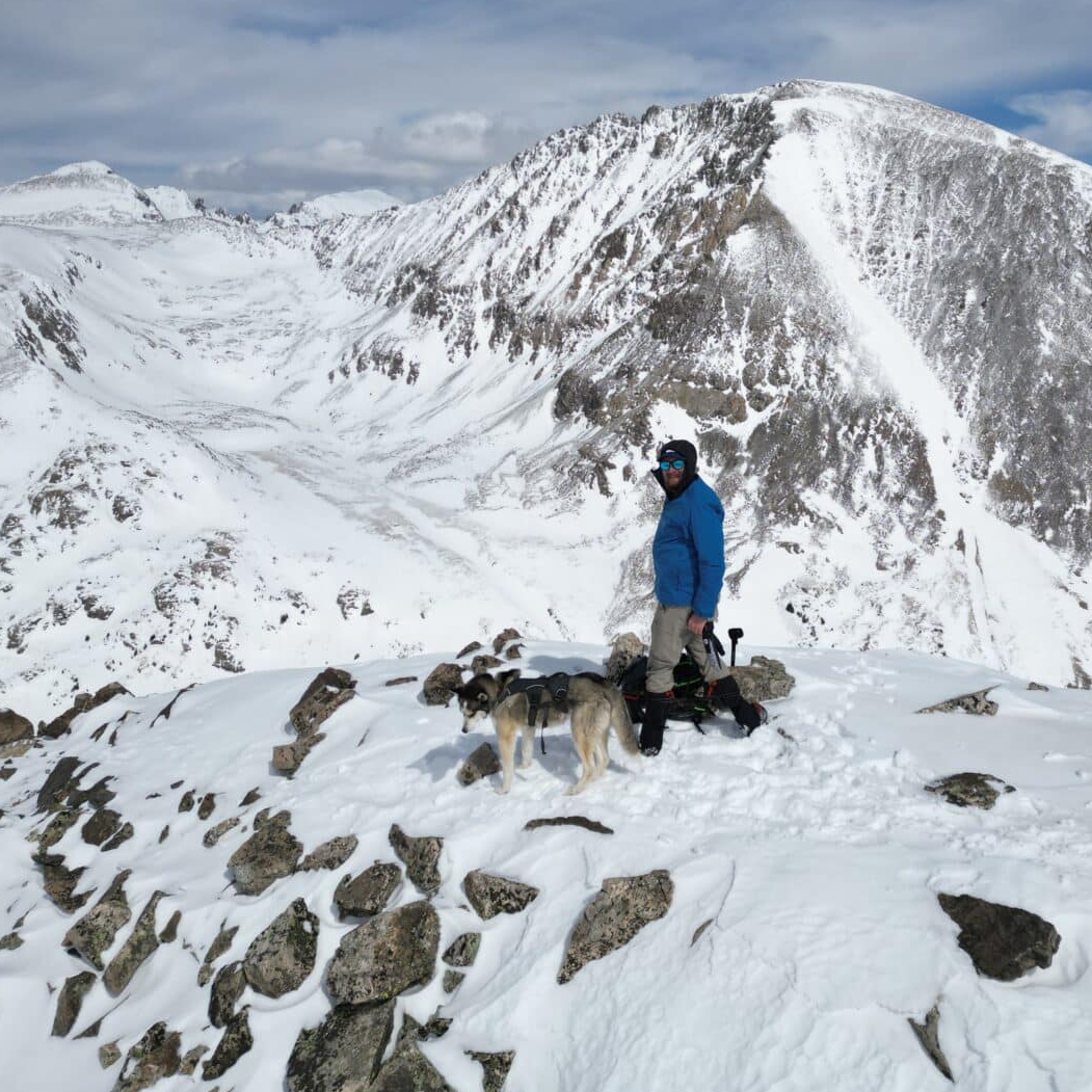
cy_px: 501
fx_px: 1106
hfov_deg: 52.2
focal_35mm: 31
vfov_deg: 52.5
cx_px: 652
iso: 110
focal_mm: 6.72
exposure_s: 1/8000
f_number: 1.7
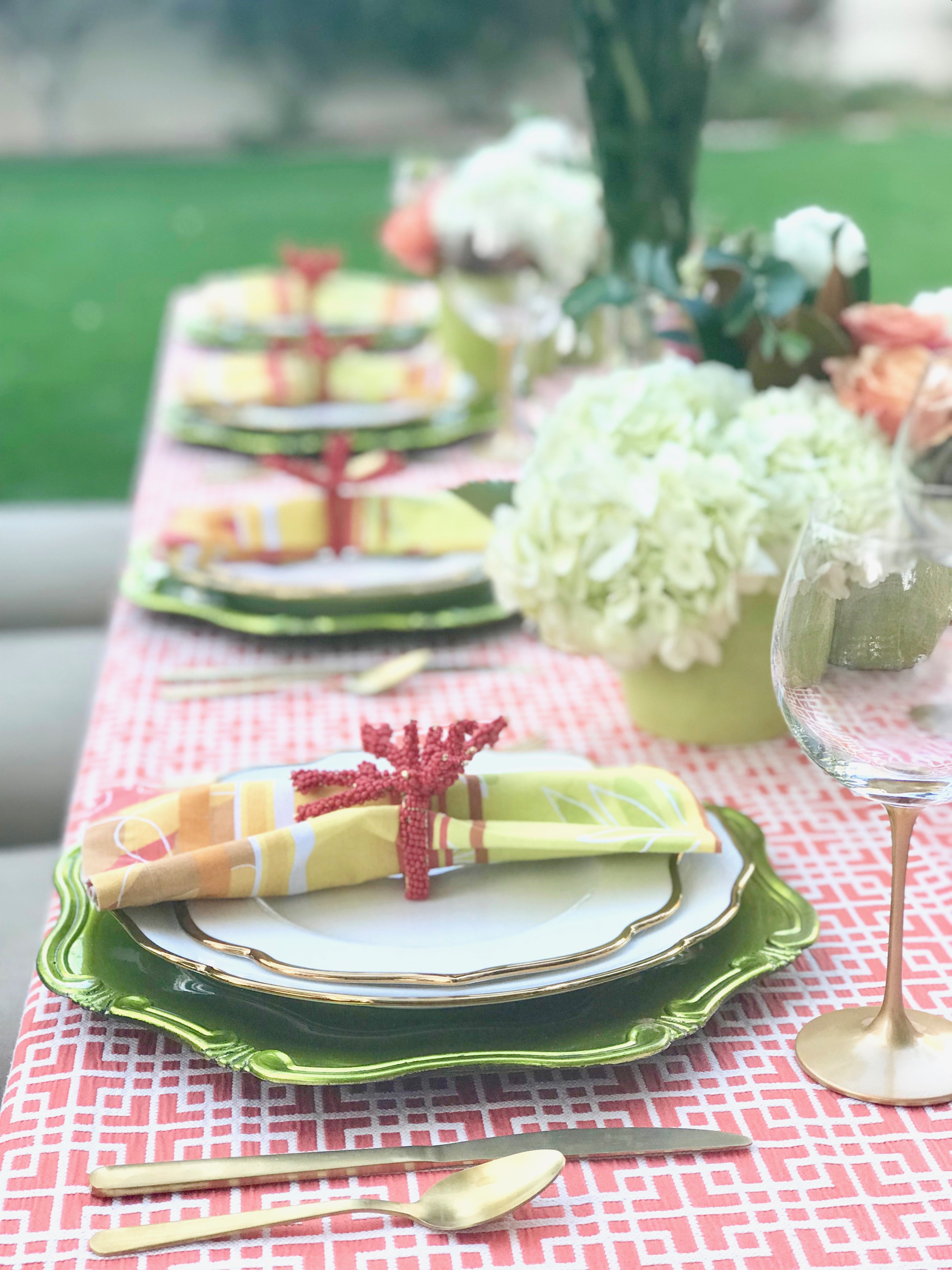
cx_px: 476
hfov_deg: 25.7
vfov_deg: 33.8
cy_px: 635
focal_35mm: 57
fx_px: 2090
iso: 32
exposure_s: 1/60
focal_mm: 6.6
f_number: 2.8
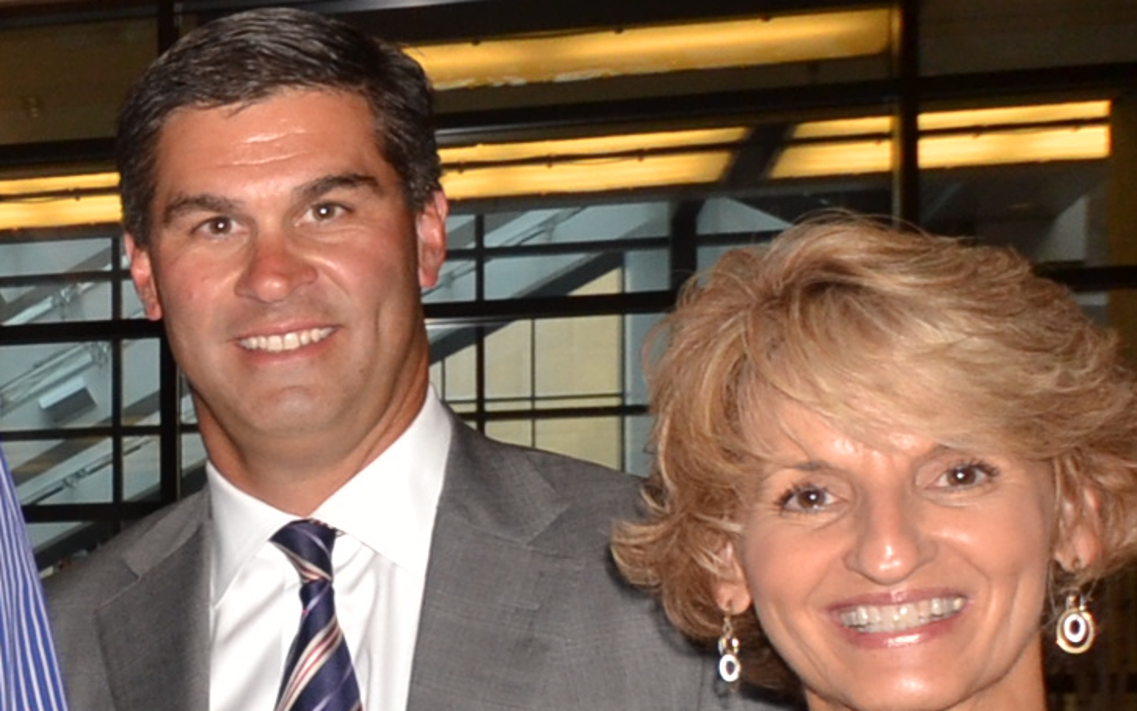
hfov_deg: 16.5
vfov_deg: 12.6
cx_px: -1004
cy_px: 747
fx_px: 3160
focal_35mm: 102
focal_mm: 14
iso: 400
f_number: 5
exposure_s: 1/125
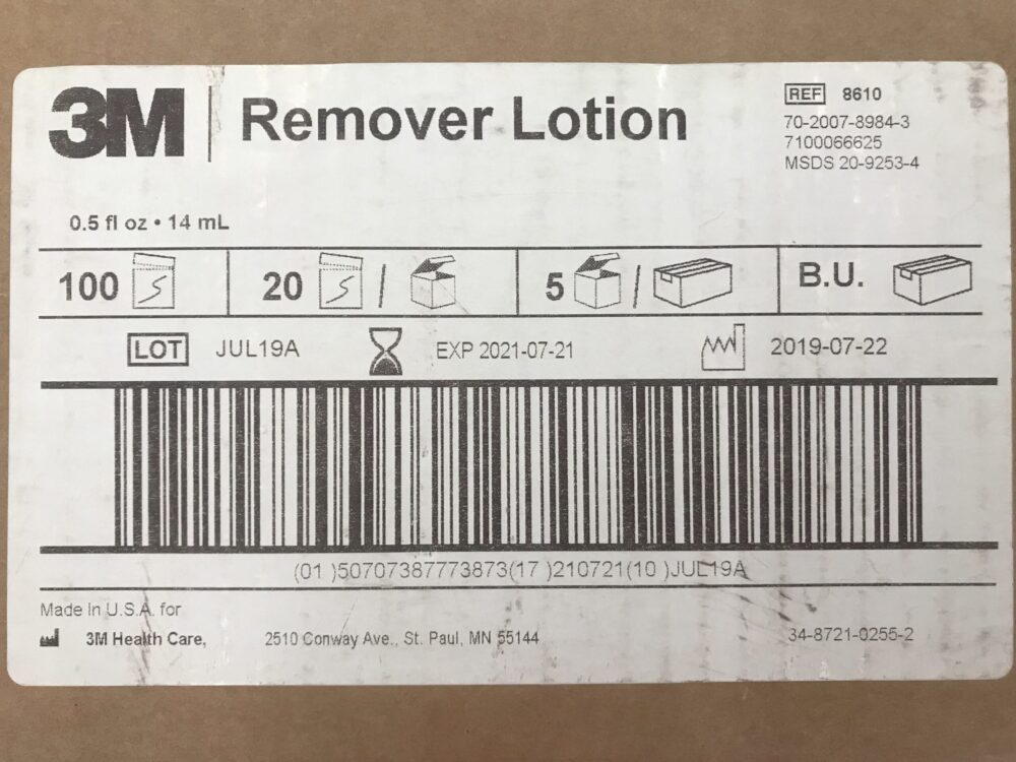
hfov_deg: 63.4
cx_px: 508
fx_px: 822
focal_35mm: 28
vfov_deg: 49.7
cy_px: 381
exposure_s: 1/30
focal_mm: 3.99
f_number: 1.8
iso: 25
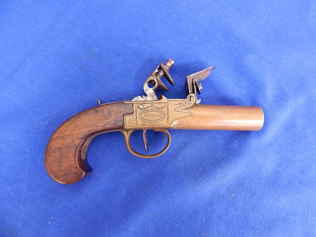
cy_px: 118
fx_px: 201
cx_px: 158
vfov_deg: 61.1
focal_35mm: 22
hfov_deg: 76.4
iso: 500
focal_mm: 4
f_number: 3
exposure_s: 1/8
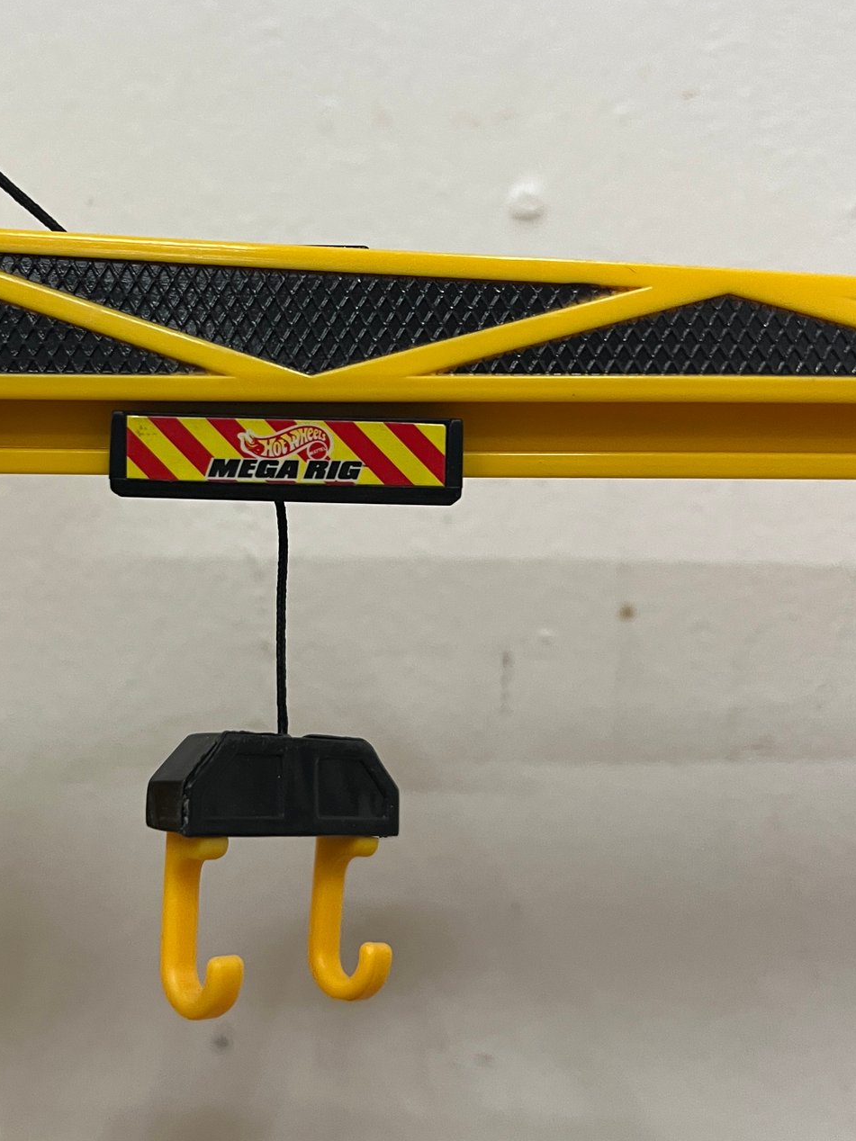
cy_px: 558
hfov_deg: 34.6
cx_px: 239
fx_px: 1352
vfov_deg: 45.8
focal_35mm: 41
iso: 200
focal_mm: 5.7
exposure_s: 1/60
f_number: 1.5
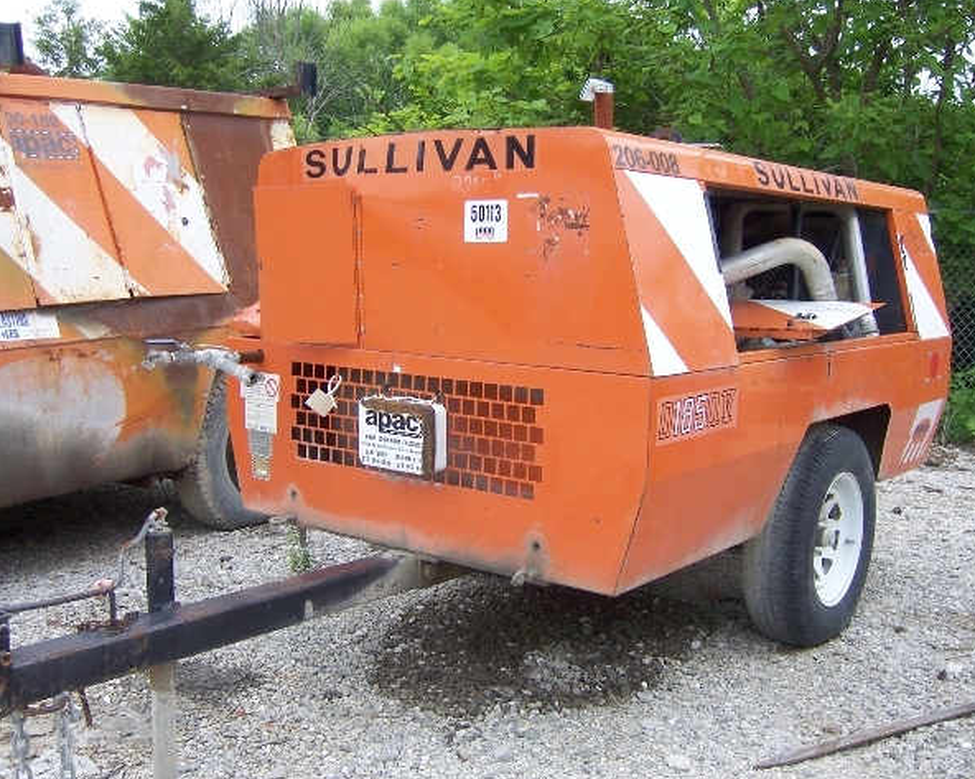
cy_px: 389
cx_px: 484
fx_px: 1096
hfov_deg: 48.0
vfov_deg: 39.1
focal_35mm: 38
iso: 80
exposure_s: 1/320
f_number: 2.8
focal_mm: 6.2
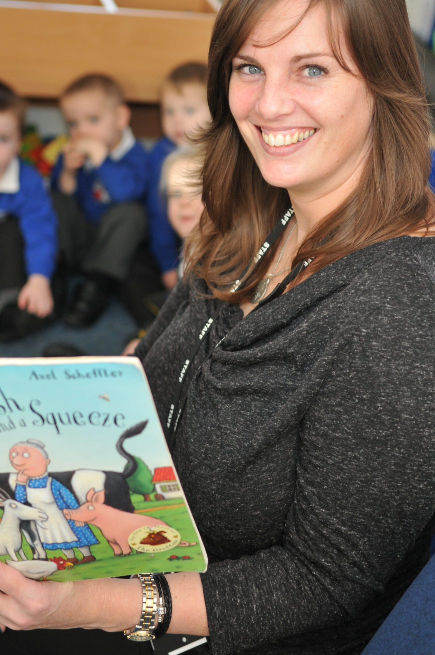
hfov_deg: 19.7
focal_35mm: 69
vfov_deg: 29.3
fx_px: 1254
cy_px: 291
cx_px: 211
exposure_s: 1/60
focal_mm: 40
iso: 400
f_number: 2.8
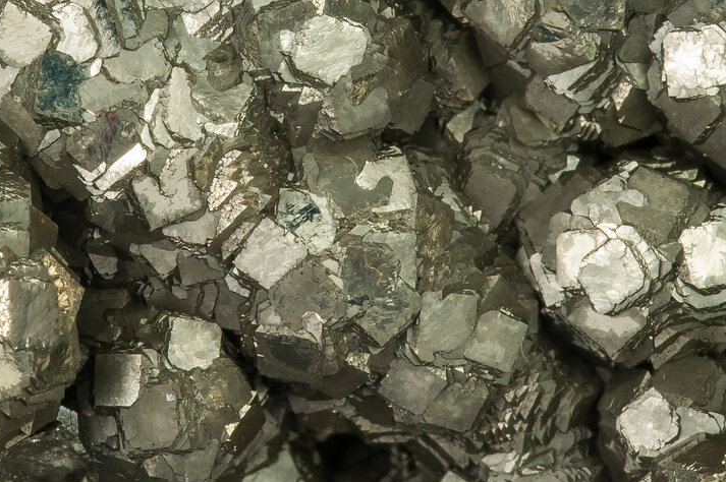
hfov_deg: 10.2
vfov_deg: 6.8
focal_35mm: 202
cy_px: 68
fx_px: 4070
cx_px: 188
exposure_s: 1/1.25
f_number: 25
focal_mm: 60
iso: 250
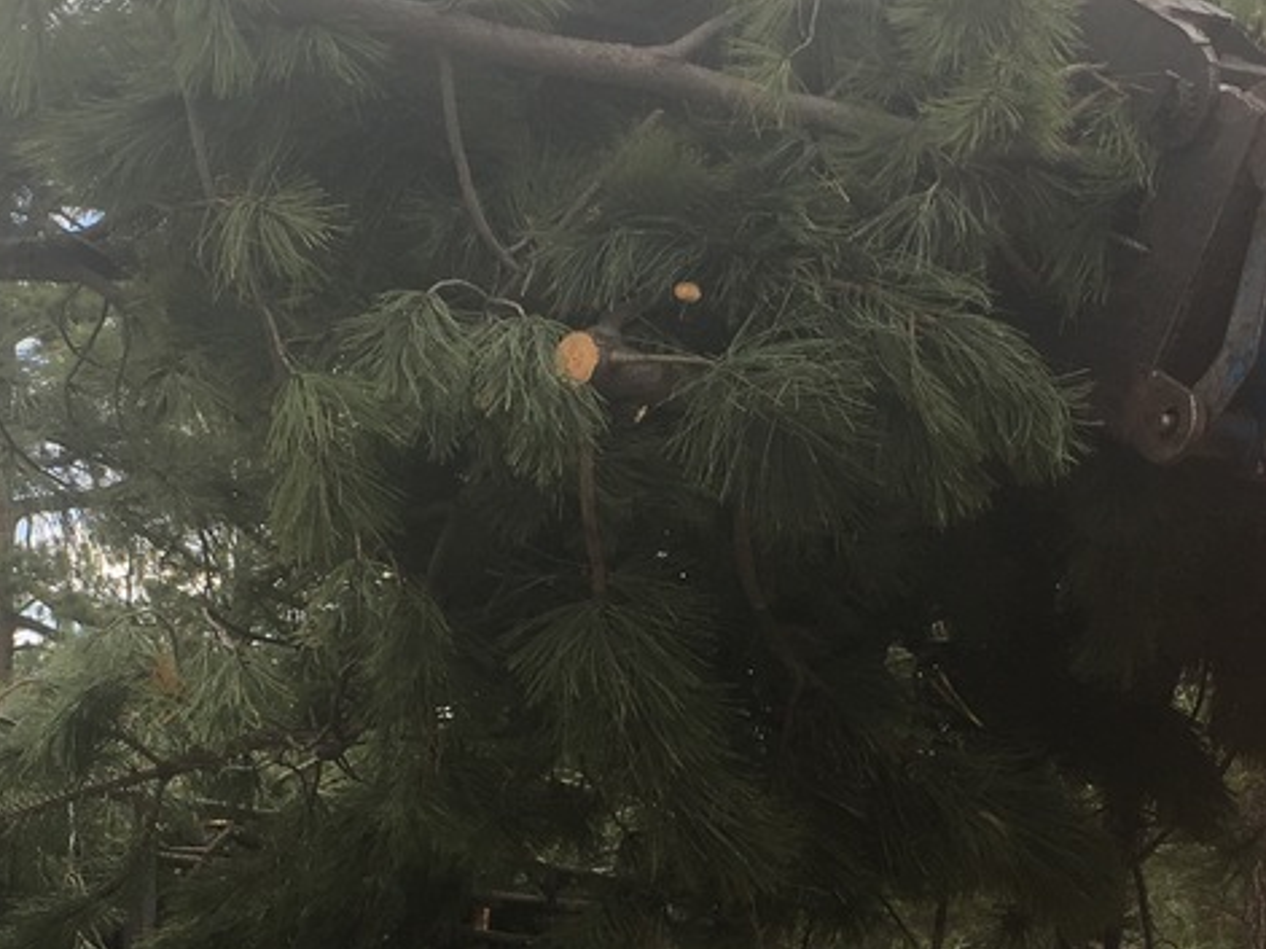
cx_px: 560
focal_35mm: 82
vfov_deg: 17.7
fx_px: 2998
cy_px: 860
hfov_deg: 23.8
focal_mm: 4.15
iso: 25
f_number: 2.2
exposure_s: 1/289
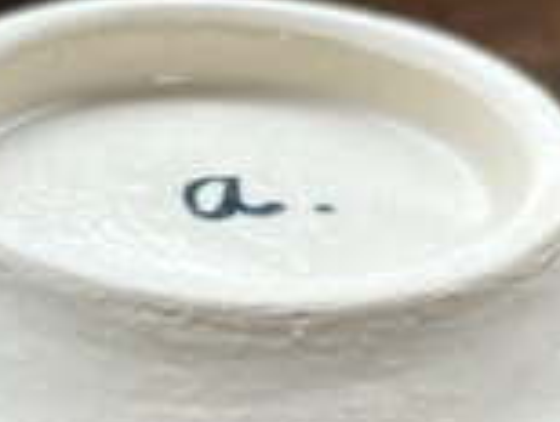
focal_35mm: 108
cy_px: 622
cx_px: 18
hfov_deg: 17.8
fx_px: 1750
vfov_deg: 13.0
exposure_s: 1/129
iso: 32
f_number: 1.6
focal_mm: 5.1
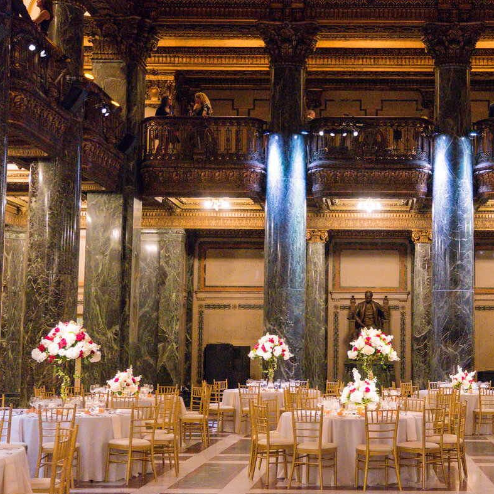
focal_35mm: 57
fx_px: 920
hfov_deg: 29.6
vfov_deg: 30.0
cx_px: 370
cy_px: 246
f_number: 2.8
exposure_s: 1/160
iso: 6400
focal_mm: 29.2
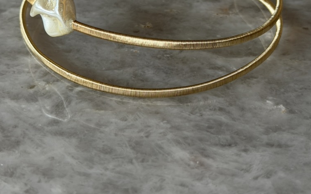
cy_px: 13
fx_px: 585
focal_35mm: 69
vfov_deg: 18.5
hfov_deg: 29.8
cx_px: 157
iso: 250
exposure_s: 1/60
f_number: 1.78
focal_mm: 6.76
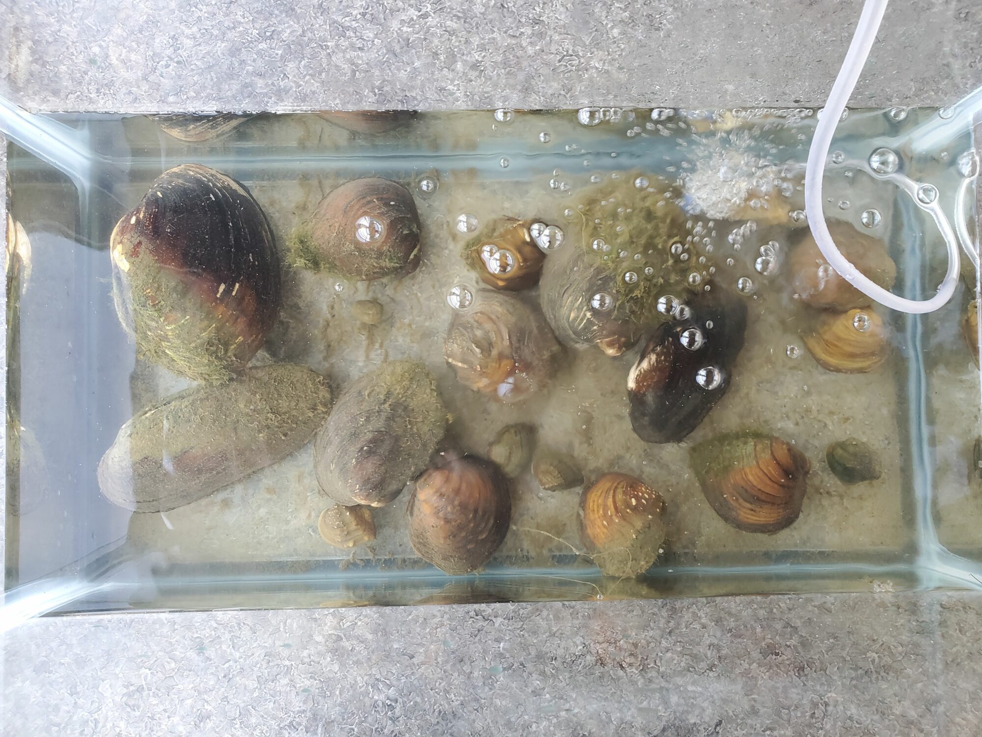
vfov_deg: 53.1
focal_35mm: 26
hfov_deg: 67.3
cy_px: 368
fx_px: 738
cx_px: 491
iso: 200
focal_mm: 4.3
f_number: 2.4
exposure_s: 1/60
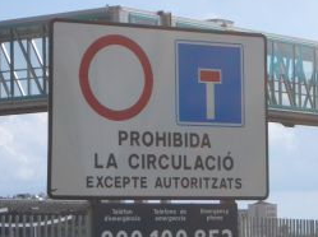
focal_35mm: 169
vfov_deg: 8.8
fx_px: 1550
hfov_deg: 11.7
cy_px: 153
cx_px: 170
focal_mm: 17.4
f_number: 7.7
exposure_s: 1/320
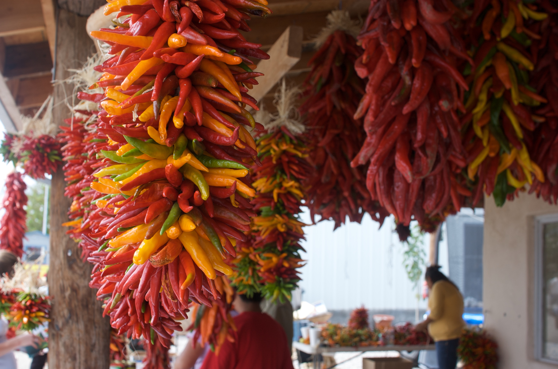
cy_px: 184
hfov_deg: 43.7
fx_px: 696
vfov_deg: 29.7
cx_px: 279
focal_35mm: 45
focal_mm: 30
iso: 200
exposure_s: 1/80
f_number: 8
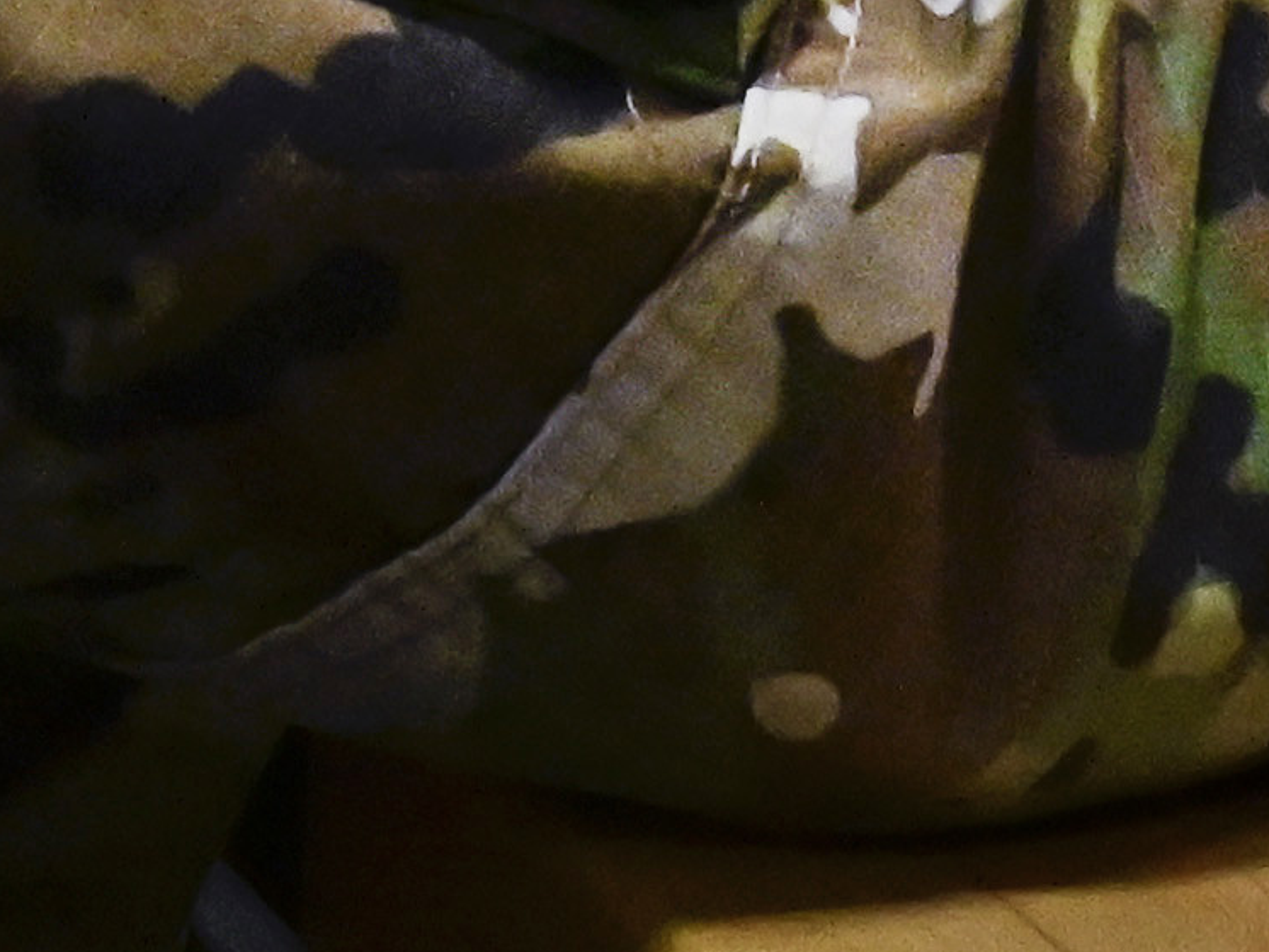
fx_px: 10855
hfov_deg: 6.5
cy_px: -1831
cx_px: 2322
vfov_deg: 4.8
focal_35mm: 296
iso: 8000
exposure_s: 1/160
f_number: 7.1
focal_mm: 38
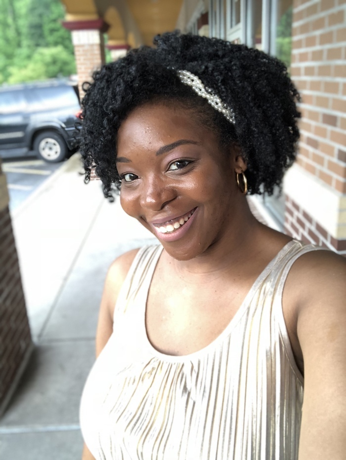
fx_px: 426
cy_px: 230
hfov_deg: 44.2
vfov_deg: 56.8
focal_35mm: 32
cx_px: 173
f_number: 2.2
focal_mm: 2.87
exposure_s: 1/30
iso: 64
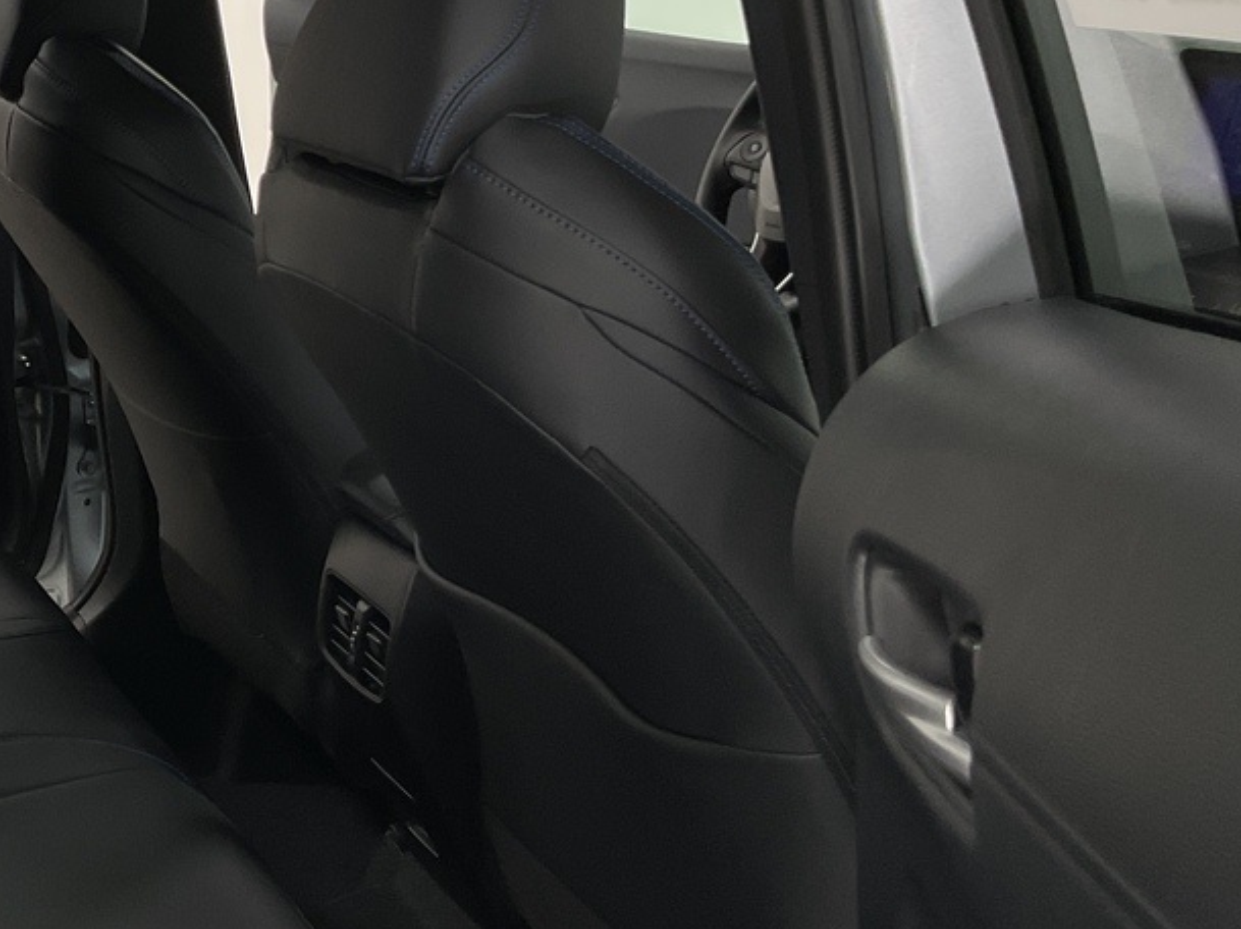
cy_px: 350
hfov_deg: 29.9
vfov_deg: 23.9
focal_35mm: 61
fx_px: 2186
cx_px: 49
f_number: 1.8
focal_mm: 3
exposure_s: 1/120
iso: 25
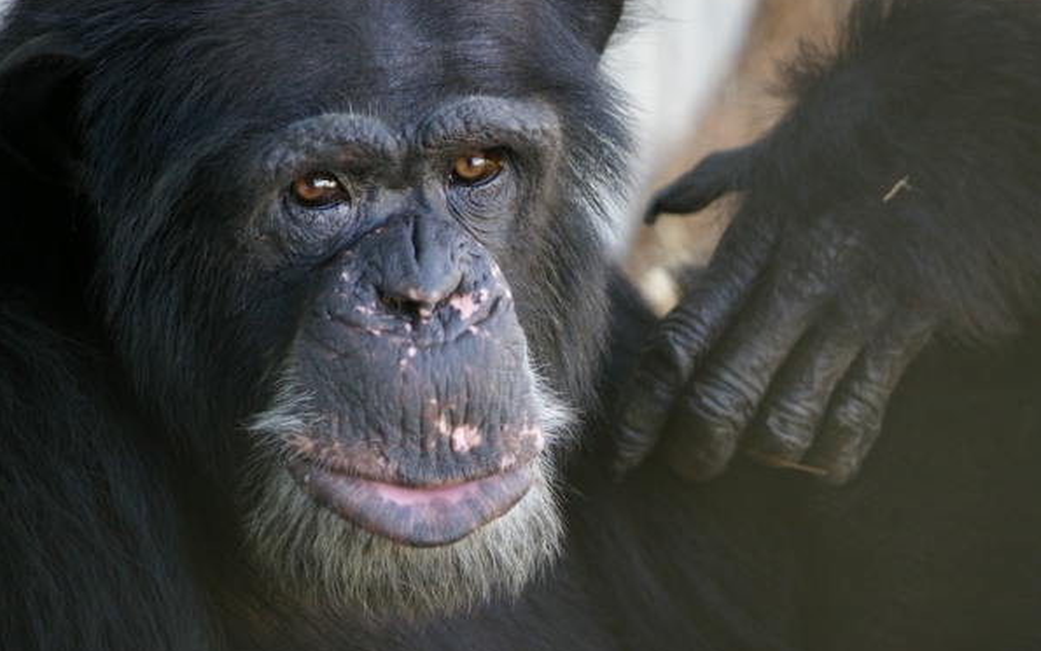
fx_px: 5462
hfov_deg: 10.9
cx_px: 521
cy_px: 325
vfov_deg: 6.8
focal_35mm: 193
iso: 800
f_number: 4.5
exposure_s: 1/90
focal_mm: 125
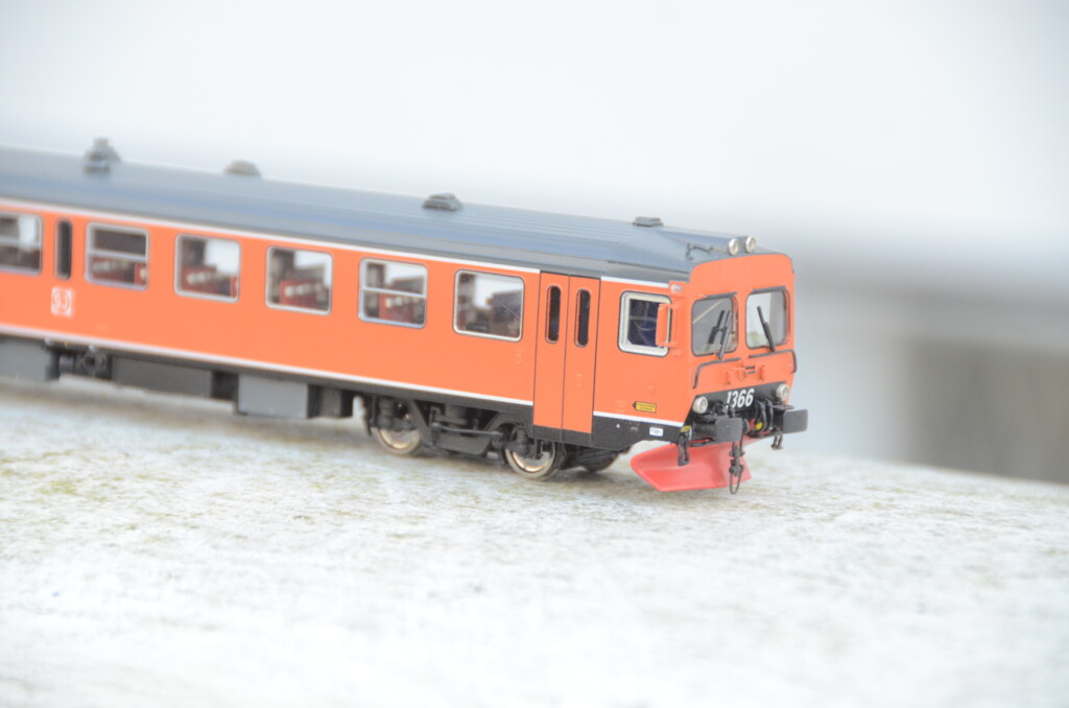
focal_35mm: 255
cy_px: 354
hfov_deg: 8.1
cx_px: 534
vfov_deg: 5.4
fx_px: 7556
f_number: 5.6
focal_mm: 170
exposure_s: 1/320
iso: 1600
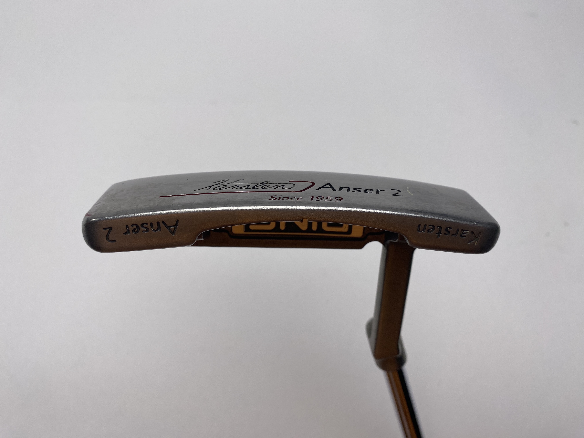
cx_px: 292
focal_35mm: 26
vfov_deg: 53.1
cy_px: 219
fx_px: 439
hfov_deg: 67.3
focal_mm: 4.25
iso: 32
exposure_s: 1/447
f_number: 1.8
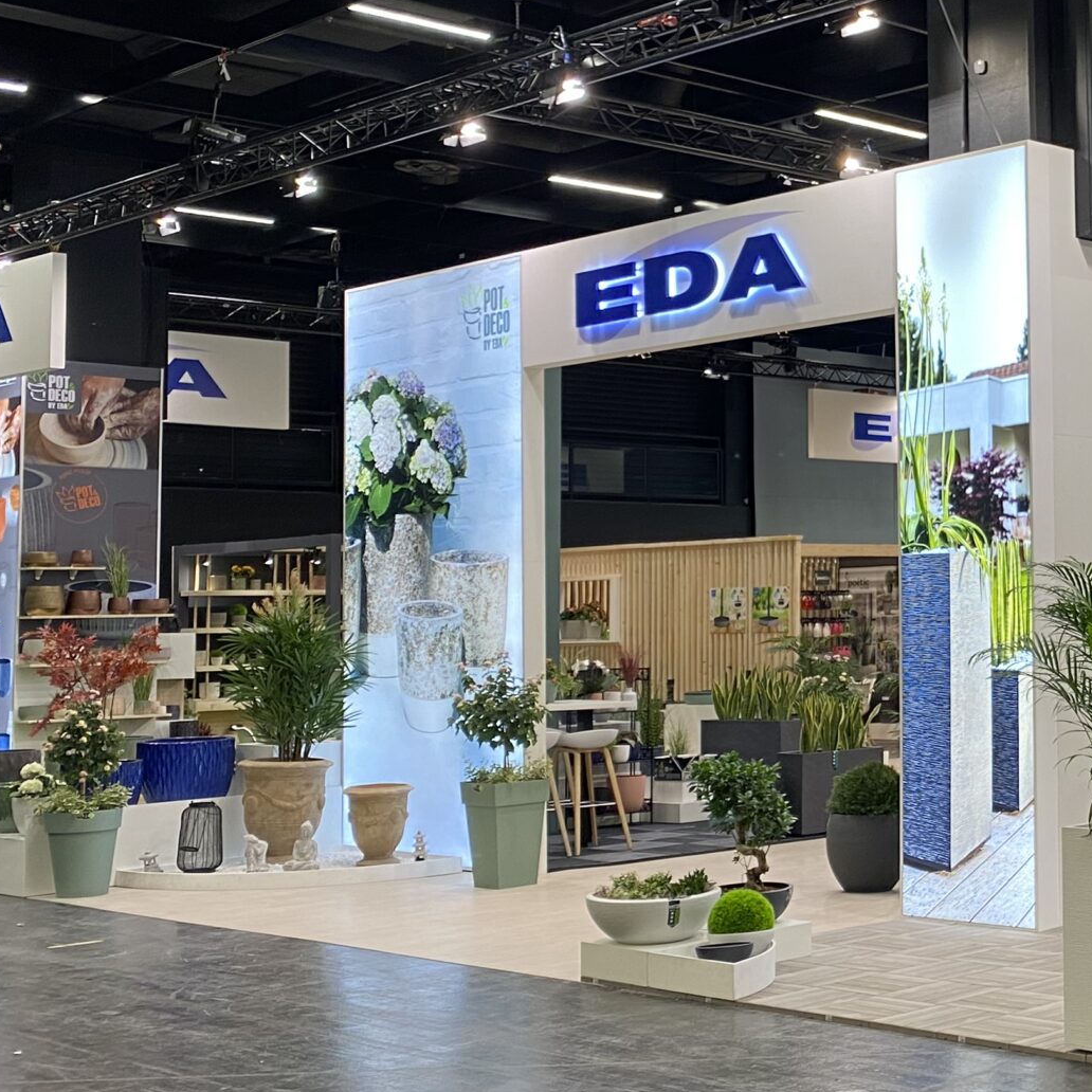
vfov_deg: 30.0
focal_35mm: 57
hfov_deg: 27.3
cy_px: 503
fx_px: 2034
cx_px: 1223
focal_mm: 4.25
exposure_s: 1/50
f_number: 1.8
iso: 64
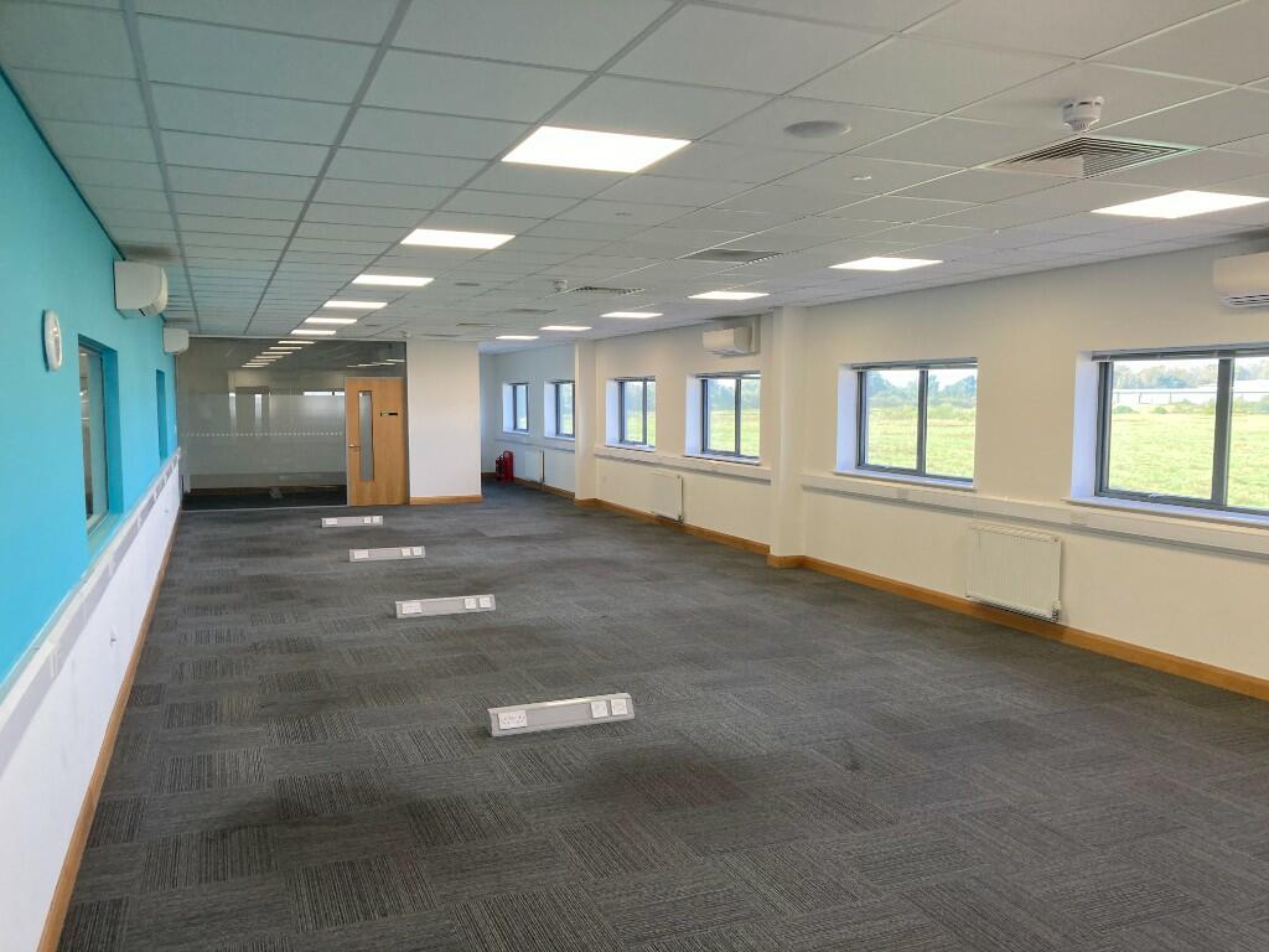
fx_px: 1026
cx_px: 634
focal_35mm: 28
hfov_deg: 63.4
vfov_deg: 49.7
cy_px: 476
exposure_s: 1/119
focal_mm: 3.99
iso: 80
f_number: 1.8
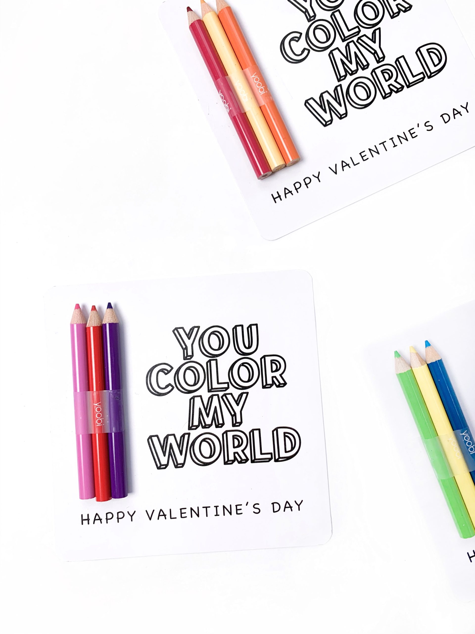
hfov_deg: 53.1
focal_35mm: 26
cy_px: 317
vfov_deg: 67.3
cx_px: 238
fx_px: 476
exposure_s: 1/120
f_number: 1.8
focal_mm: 4.25
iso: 32
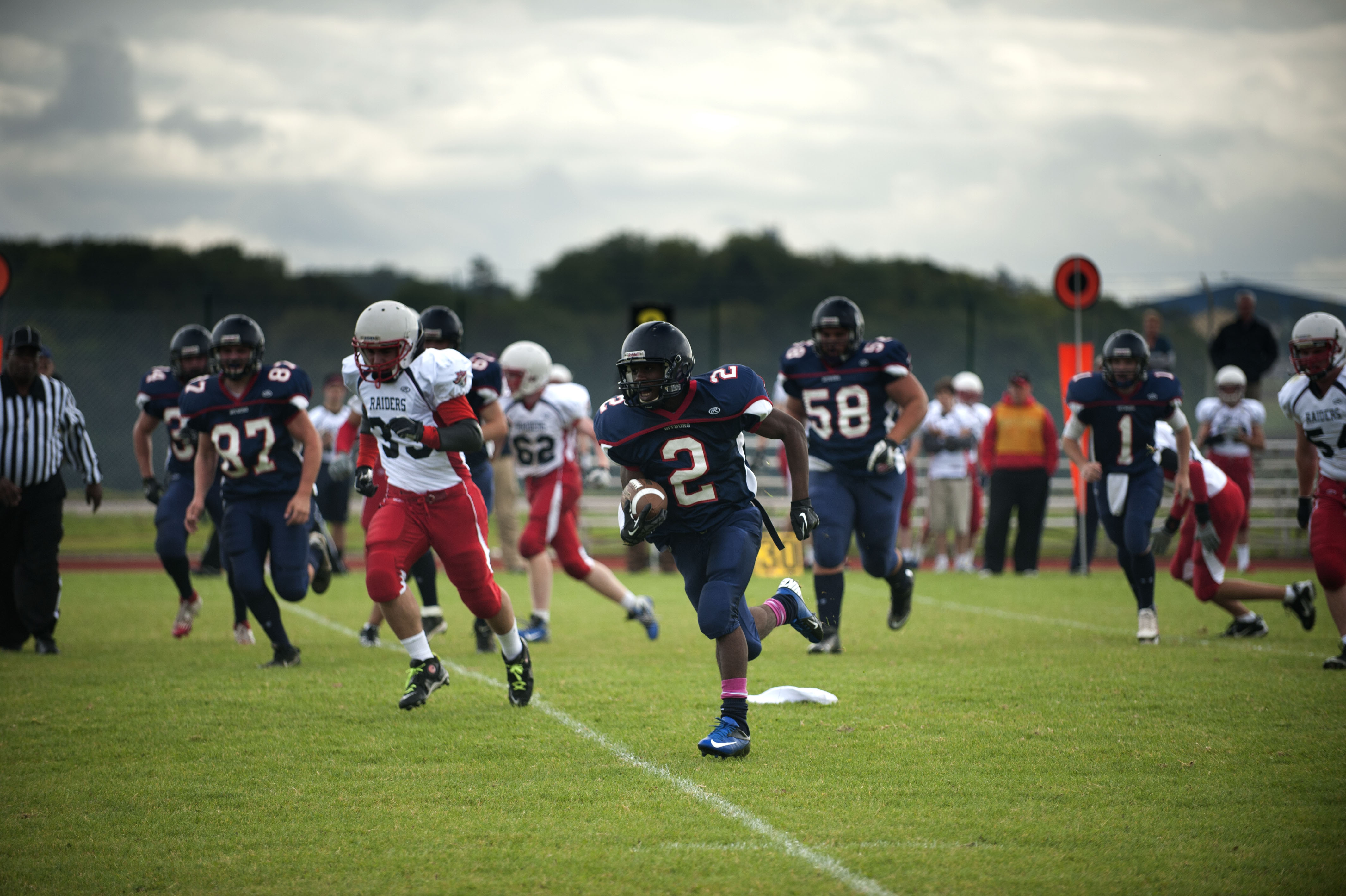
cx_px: 673
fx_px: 6539
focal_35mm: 175
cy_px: 448
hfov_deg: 11.8
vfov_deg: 7.8
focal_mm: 175
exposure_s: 1/2000
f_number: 2.8
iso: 500
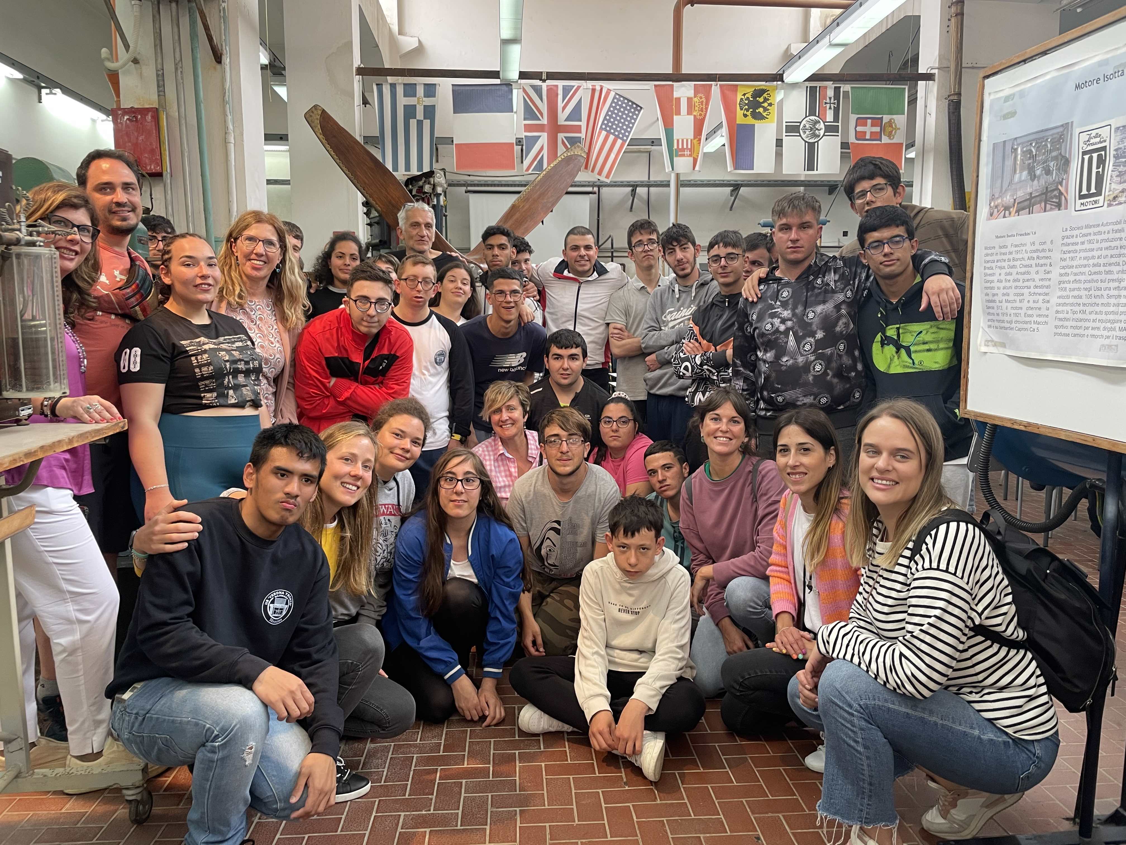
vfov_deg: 53.1
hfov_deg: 67.3
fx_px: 846
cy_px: 422
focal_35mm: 26
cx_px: 563
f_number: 1.6
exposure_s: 1/50
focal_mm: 4.2
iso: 100
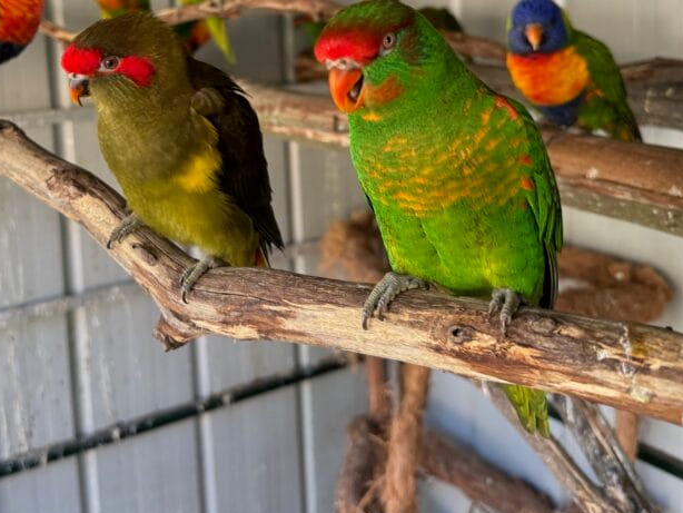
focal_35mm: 40
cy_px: 107
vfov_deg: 34.9
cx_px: 240
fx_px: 790
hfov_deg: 46.2
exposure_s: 1/121
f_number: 1.78
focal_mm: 6.76
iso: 160
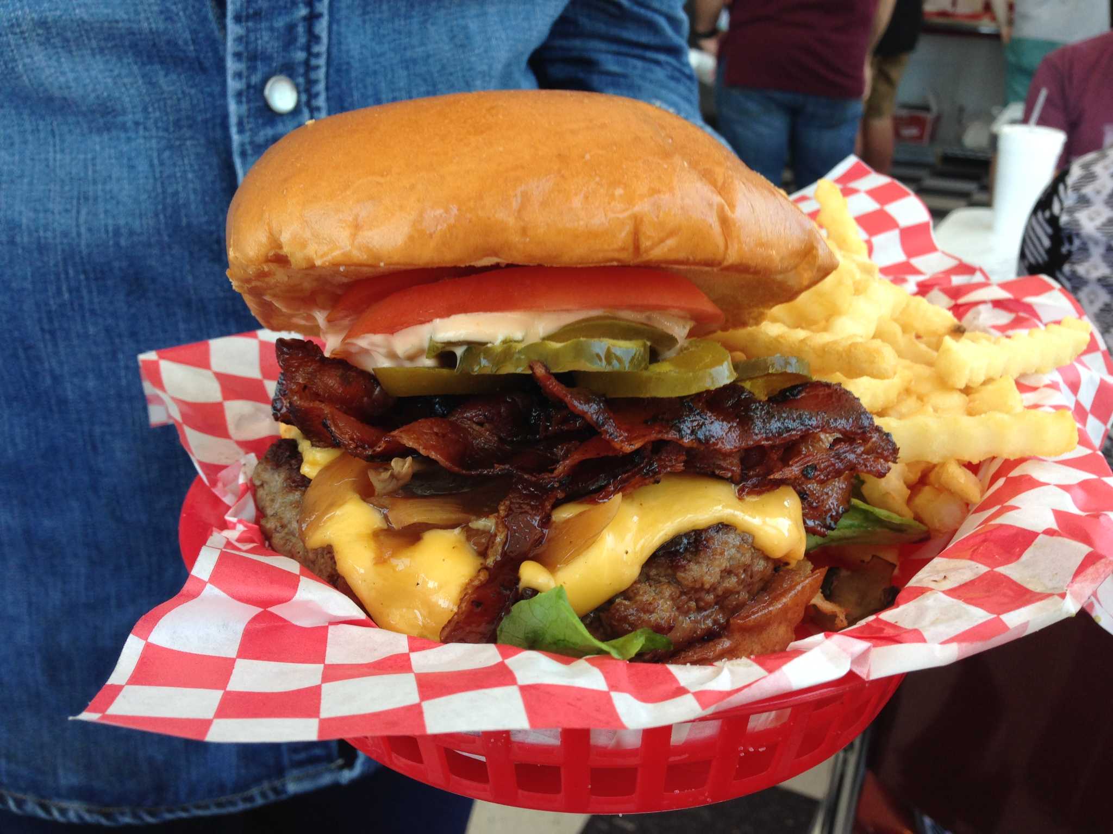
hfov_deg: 55.4
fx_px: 1061
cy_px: 417
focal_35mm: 33
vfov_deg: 42.9
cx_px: 556
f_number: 2.4
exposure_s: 1/60
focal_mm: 4.12
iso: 50
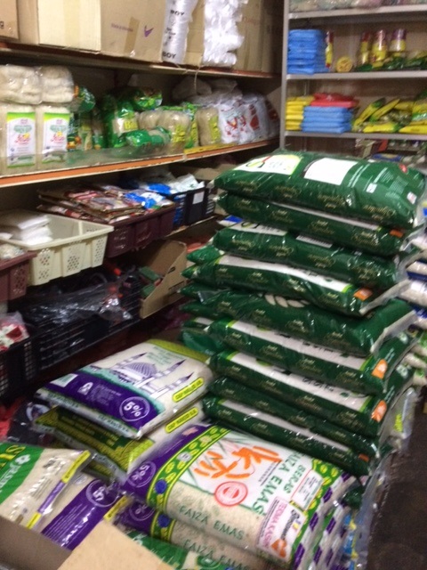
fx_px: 477
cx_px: 214
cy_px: 285
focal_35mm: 29
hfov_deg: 48.2
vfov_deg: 61.7
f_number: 2.2
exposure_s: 1/17
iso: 320
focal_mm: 4.15
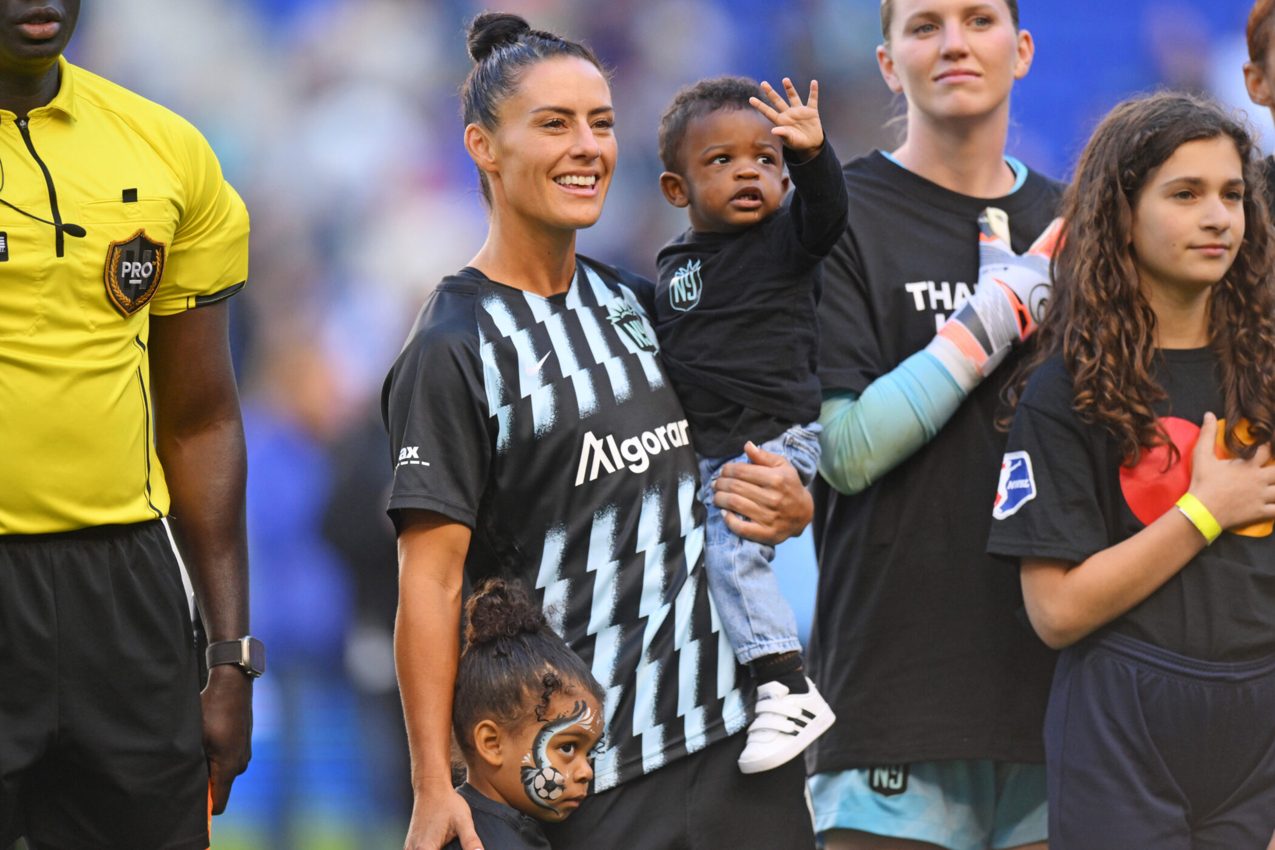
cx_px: 638
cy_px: 425
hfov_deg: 5.2
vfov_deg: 3.4
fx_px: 14166
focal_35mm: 400
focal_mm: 400
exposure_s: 1/1602
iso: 1400
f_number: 2.8
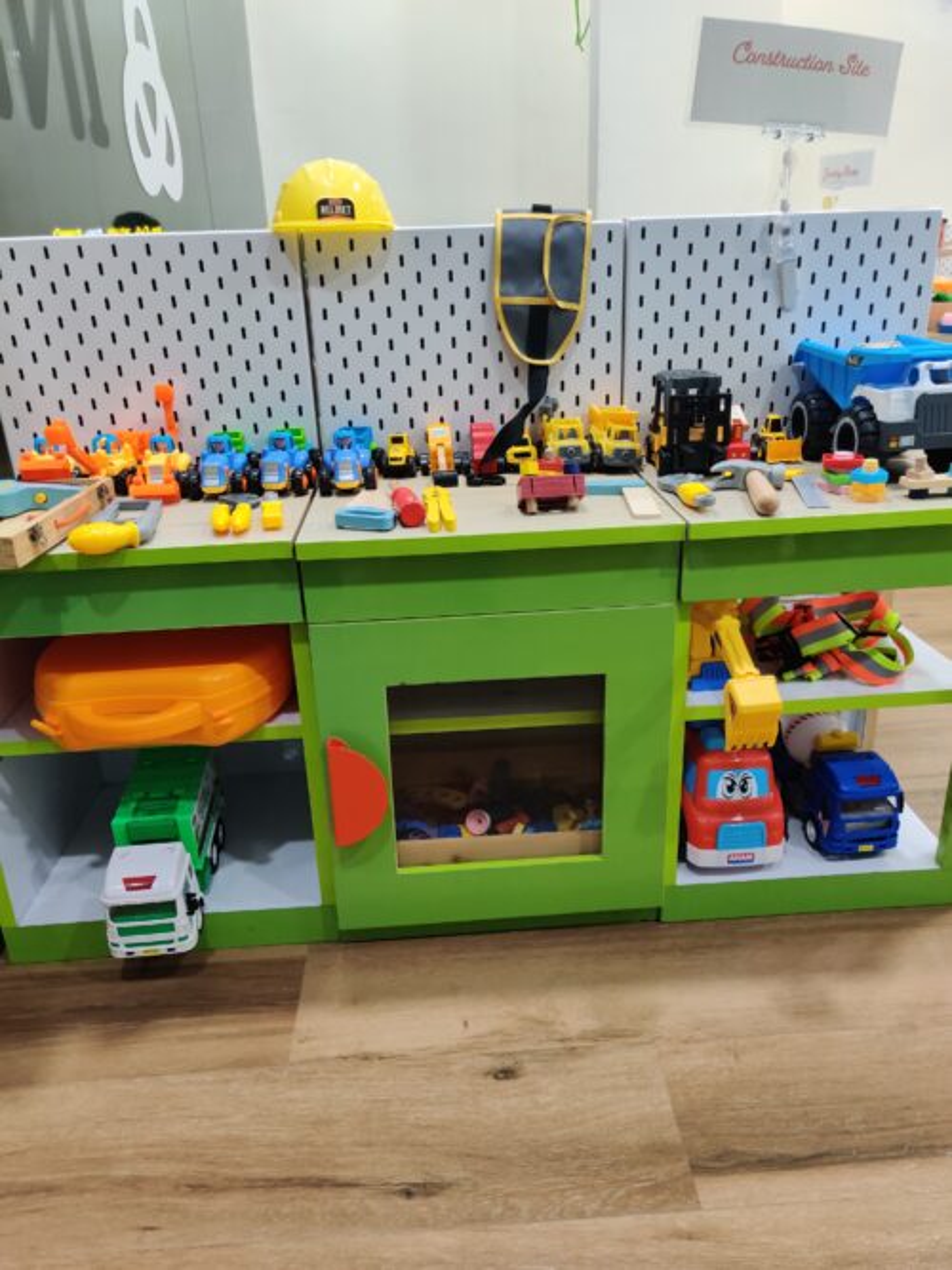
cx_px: 476
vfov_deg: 65.3
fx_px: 990
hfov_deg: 51.3
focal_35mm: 27
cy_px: 635
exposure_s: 1/50
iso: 500
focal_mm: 4.75
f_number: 1.65
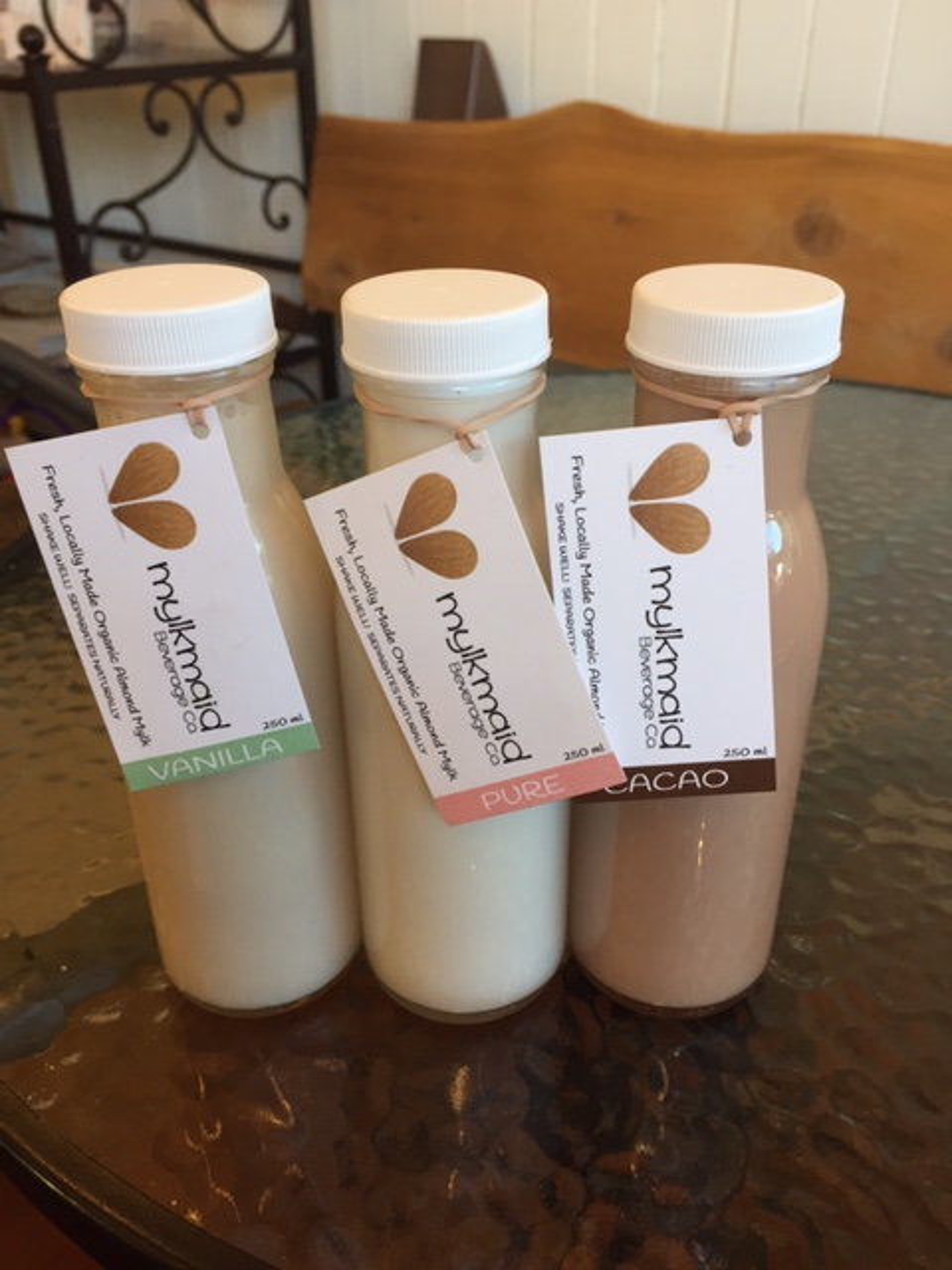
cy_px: 635
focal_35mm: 29
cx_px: 476
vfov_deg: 61.7
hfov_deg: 48.2
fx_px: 1063
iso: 32
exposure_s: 1/30
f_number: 2.2
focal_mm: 4.15
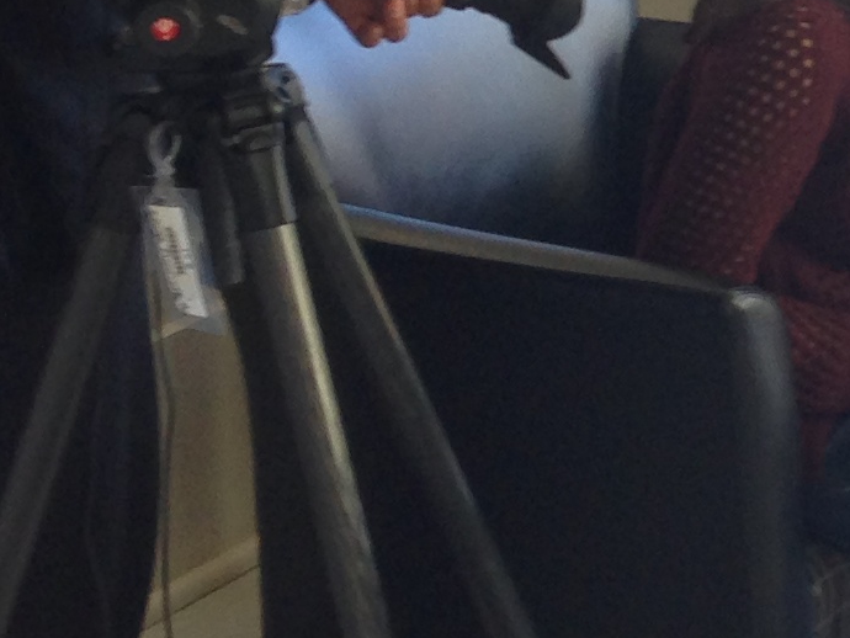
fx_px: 3832
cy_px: 260
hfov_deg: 12.0
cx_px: 1358
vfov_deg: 9.5
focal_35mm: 156
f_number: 2.4
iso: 50
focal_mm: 4.12
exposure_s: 1/30
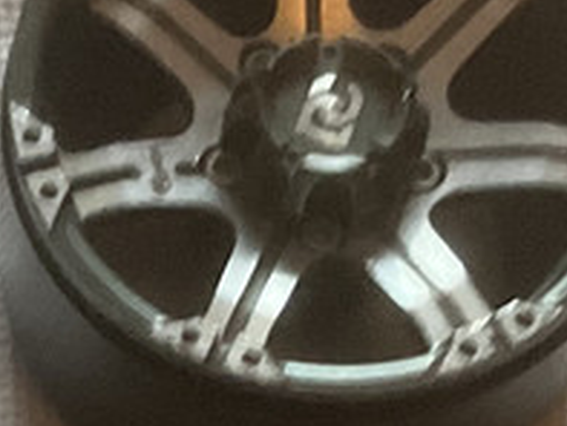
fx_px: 2573
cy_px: 800
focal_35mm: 157
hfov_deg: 12.3
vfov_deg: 9.0
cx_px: -85
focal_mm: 3
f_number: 1.8
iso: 320
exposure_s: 1/35
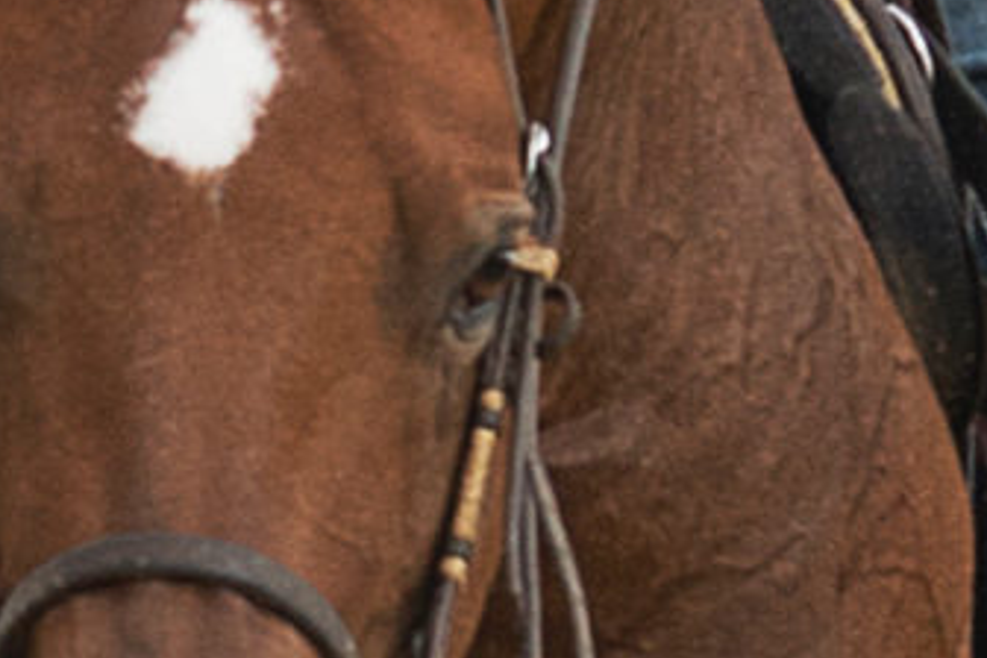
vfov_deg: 3.6
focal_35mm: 375
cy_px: 1645
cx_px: -376
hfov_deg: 5.5
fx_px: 10280
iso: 800
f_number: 4
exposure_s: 1/1000
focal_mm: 70
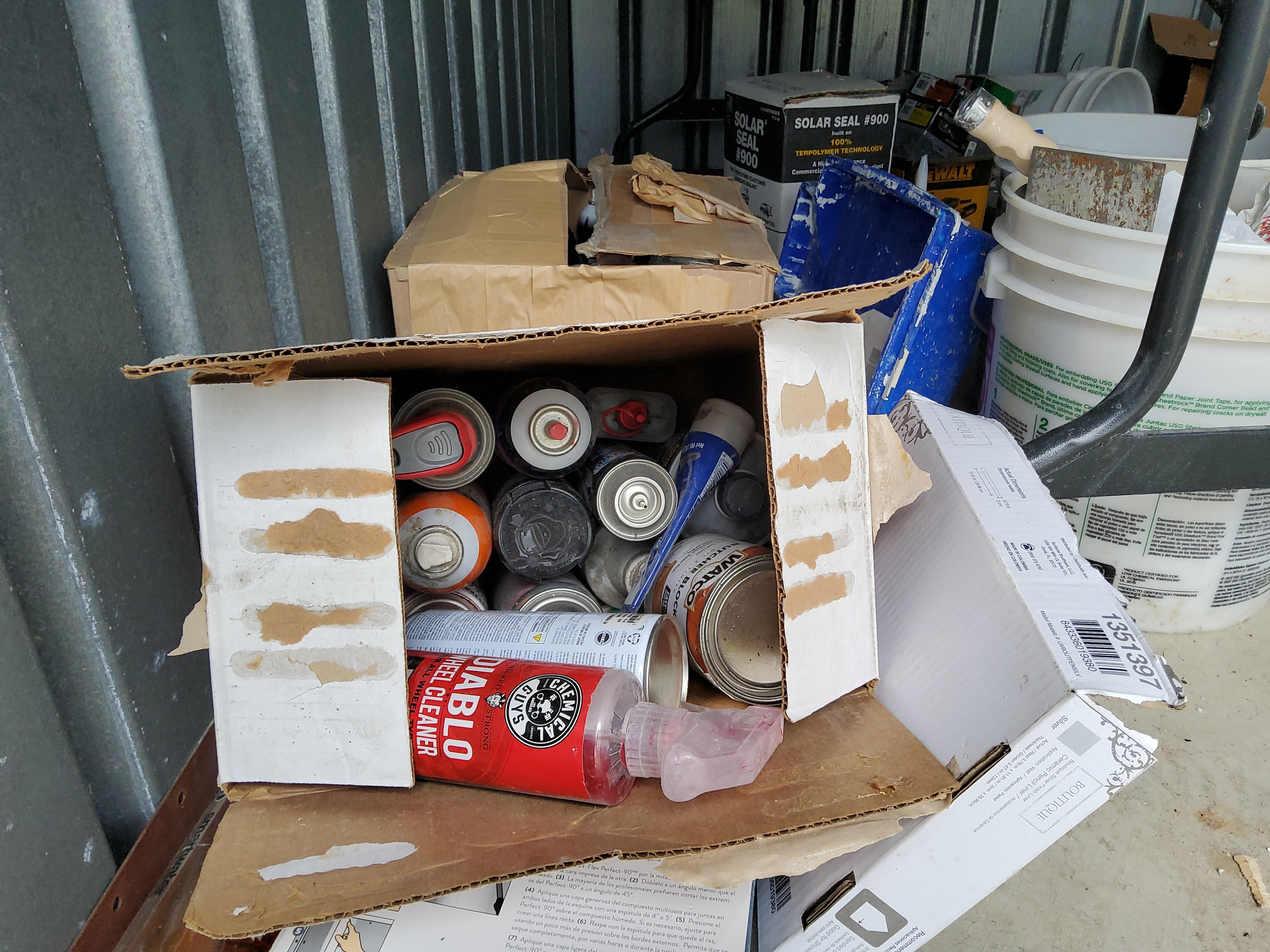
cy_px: 476
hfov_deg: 67.3
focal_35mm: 26
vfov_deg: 53.1
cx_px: 635
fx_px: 954
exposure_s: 1/120
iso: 160
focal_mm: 3.08
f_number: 2
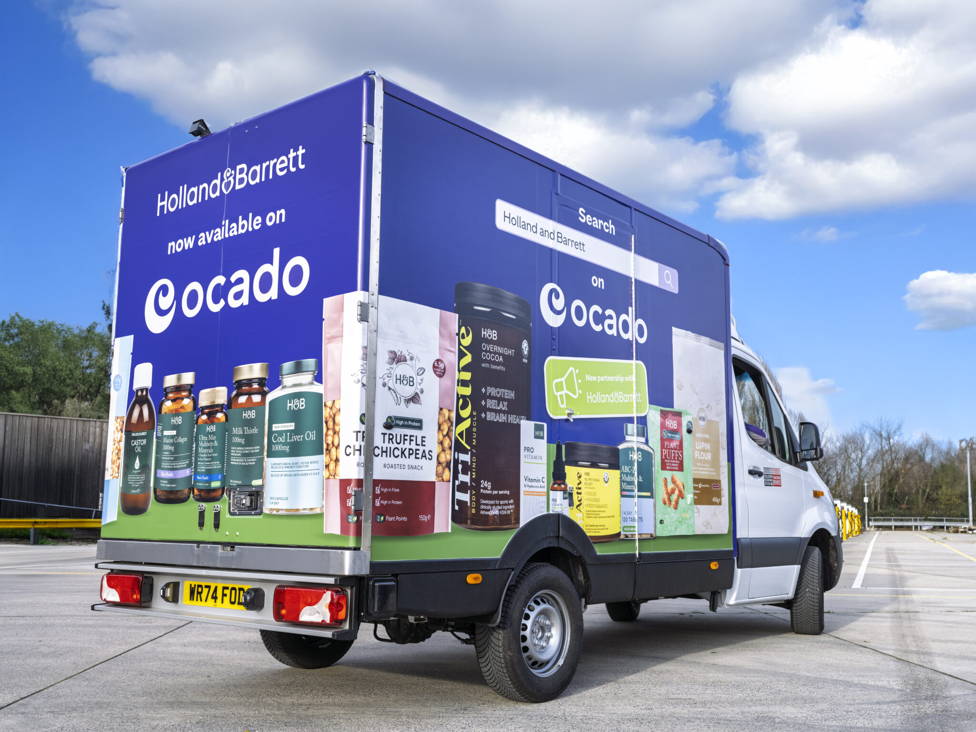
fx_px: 1015
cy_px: 366
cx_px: 488
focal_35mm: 36
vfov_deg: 39.7
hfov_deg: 51.4
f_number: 7.1
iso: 200
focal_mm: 45
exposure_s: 1/250
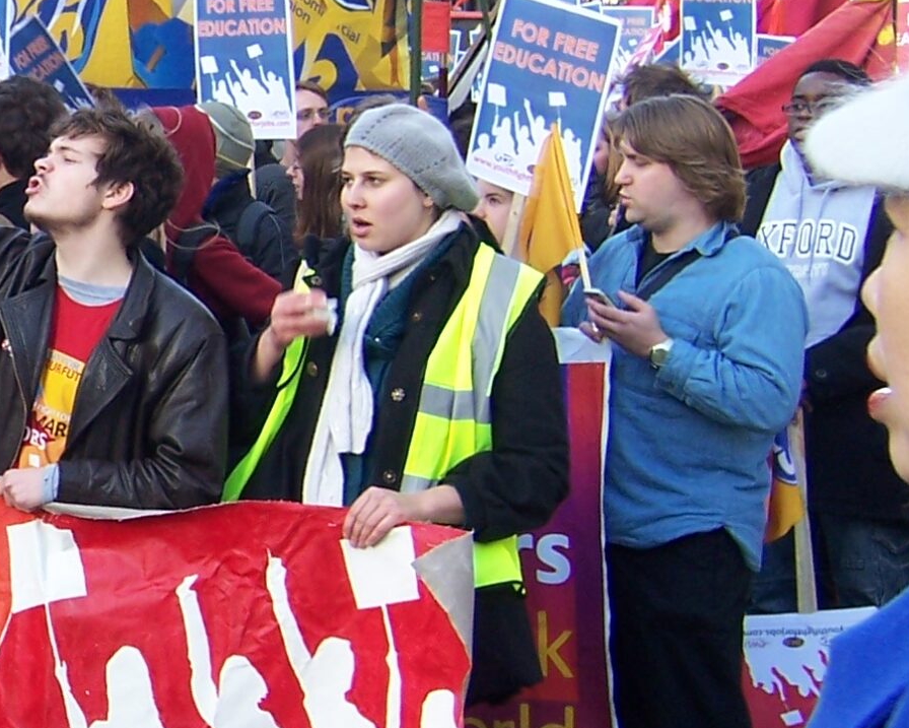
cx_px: -378
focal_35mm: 92
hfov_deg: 18.8
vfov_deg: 16.7
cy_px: 370
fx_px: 2475
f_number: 3.4
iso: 80
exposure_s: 1/60
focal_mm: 5.5
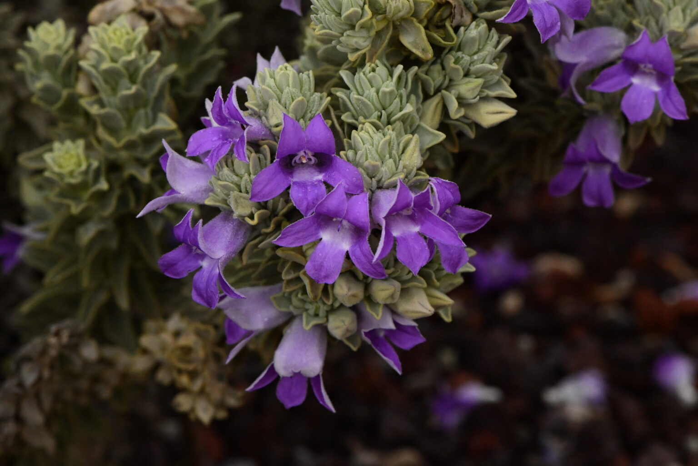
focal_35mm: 105
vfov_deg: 13.0
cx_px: 349
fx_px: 2036
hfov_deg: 19.5
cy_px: 233
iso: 4000
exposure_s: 1/800
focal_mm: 105
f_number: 13
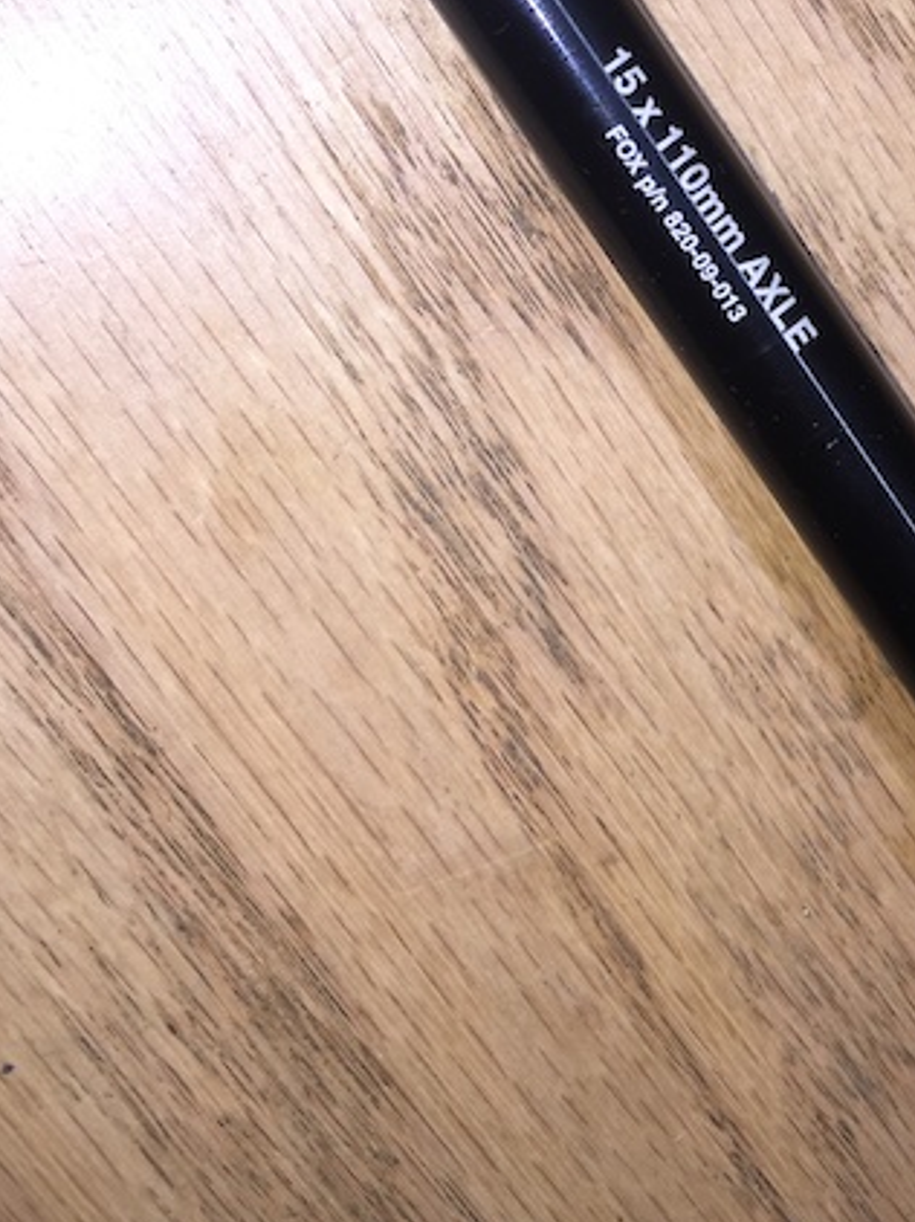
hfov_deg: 25.9
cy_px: 243
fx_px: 1940
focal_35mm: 55
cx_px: 764
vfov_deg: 33.9
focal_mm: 4.15
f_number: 2.2
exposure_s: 1/133
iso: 32
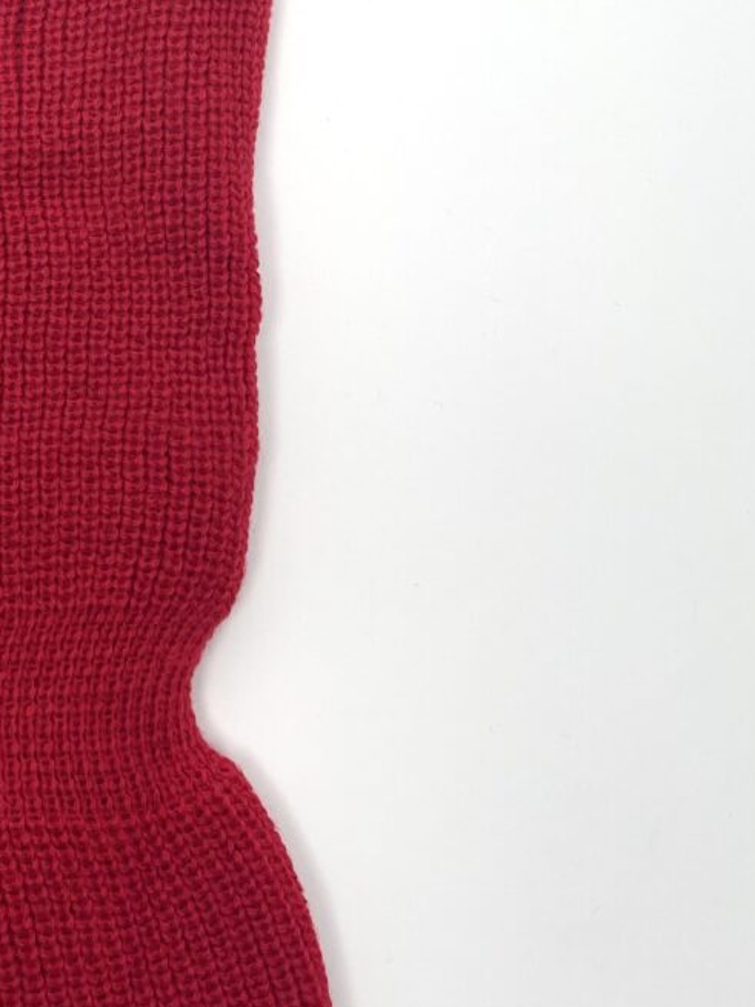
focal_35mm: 61
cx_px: -86
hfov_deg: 22.6
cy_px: 354
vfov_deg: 31.5
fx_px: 1775
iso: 32
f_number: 1.6
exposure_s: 1/356
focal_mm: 5.1
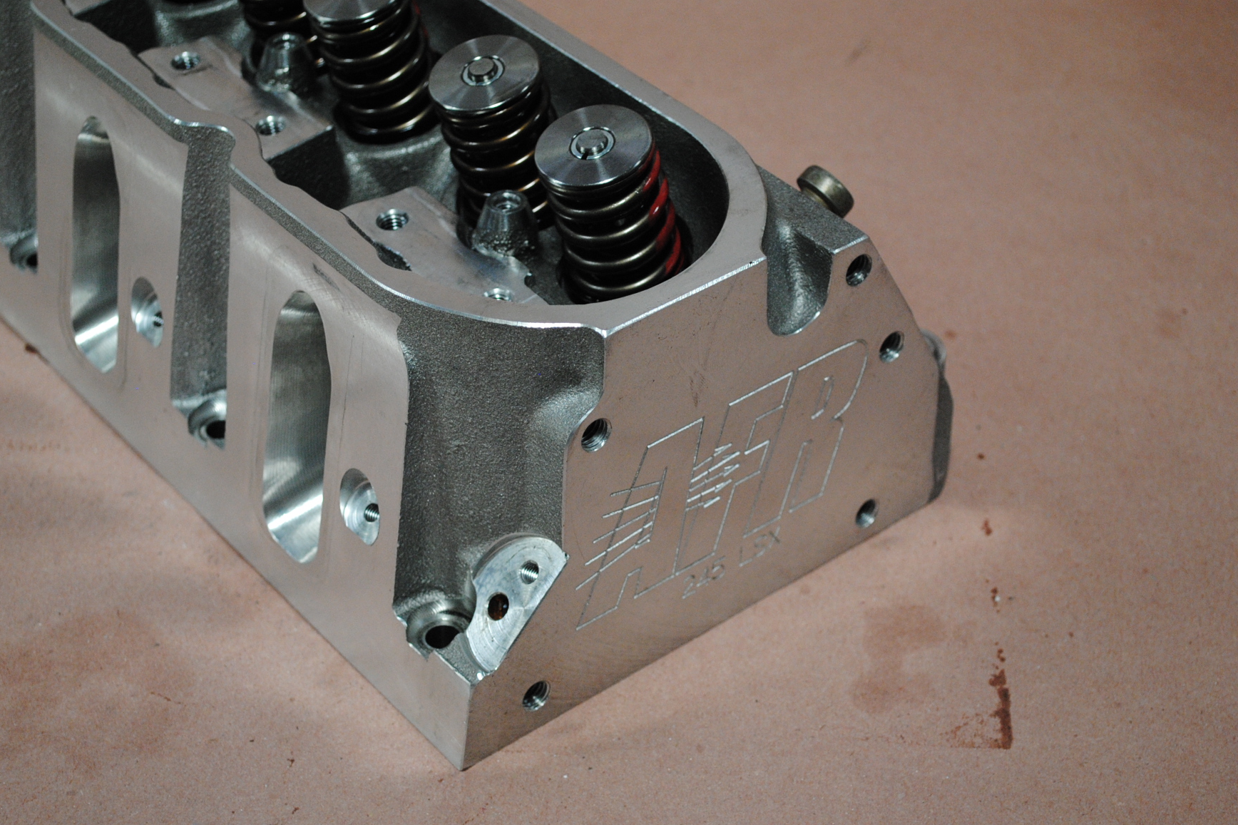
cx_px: 606
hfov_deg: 30.1
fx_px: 2304
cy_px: 429
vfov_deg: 20.3
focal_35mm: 67
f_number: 5.3
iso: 800
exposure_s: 1/30
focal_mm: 40
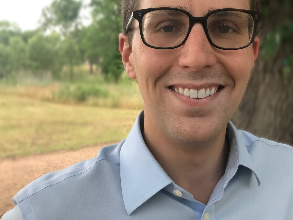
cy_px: 83
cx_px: 173
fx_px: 339
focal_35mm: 40
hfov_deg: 46.6
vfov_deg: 35.8
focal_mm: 3.99
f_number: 1.8
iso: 20
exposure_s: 1/354
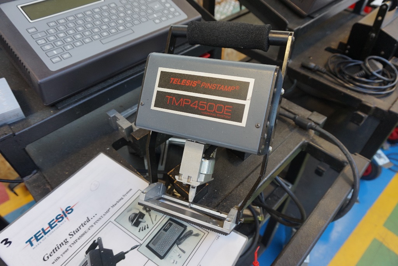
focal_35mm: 24
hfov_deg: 73.7
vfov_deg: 53.1
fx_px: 265
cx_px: 199
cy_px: 133
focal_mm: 16
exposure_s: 1/60
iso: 400
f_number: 4
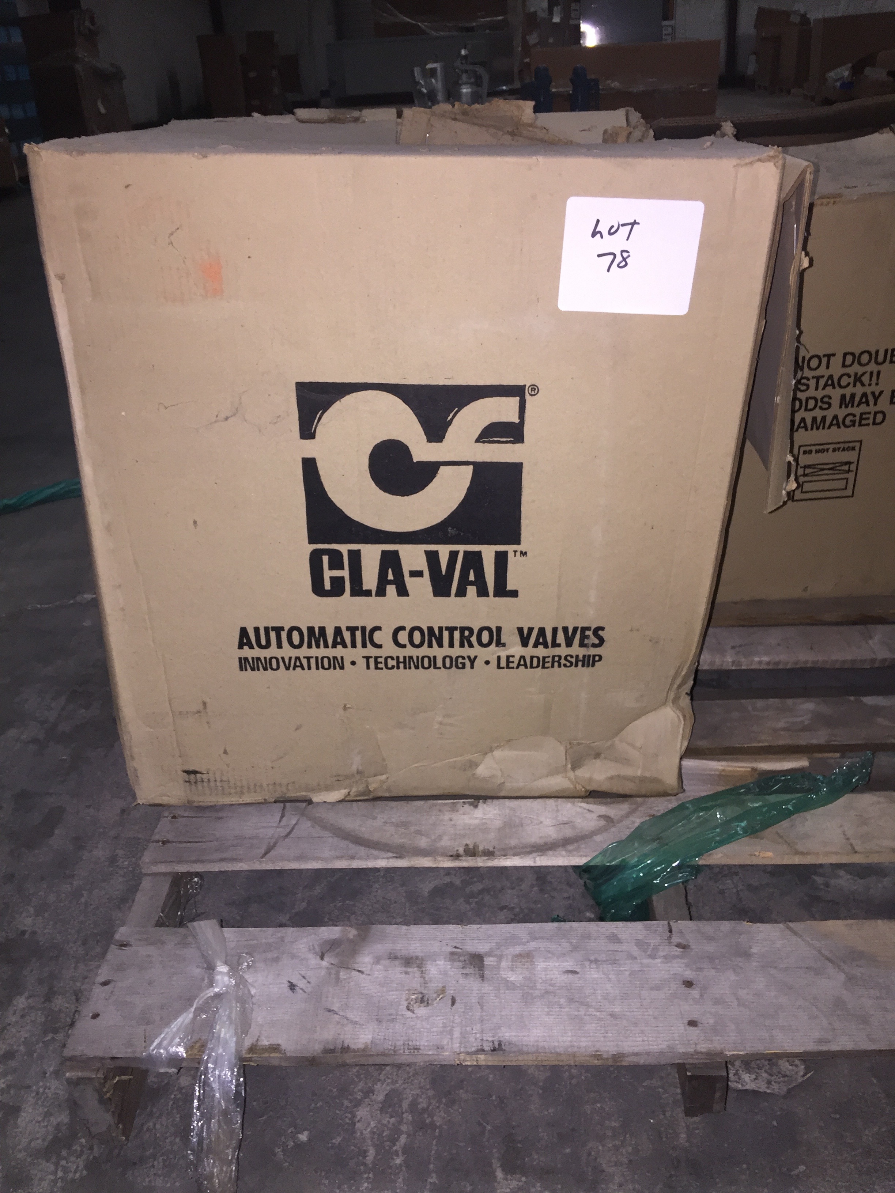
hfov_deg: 48.2
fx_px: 1000
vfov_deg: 61.7
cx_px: 448
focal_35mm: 29
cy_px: 596
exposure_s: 1/16
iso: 100
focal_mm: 4.15
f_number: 2.2
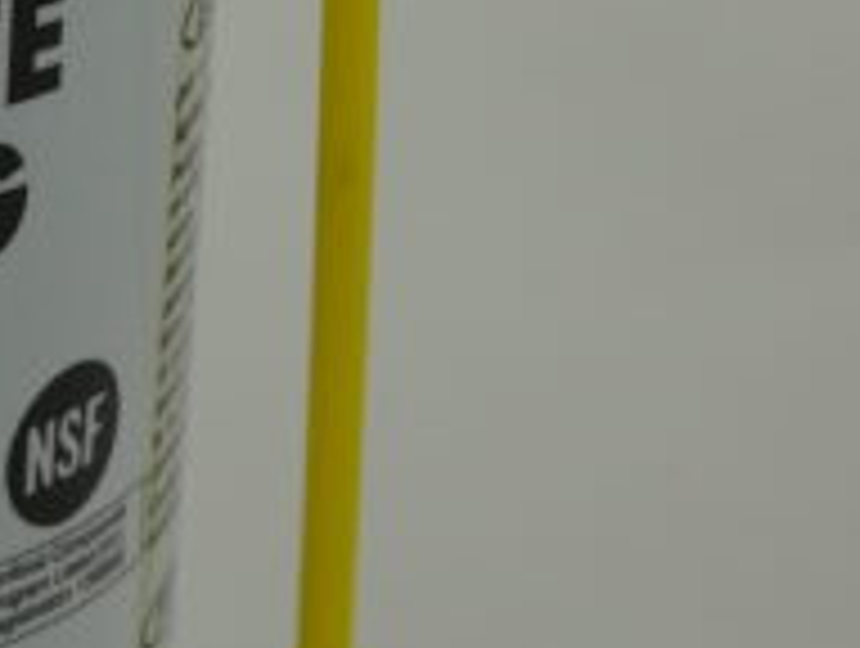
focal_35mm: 321
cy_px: 106
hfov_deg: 6.1
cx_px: -522
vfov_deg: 4.6
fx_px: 7990
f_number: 4
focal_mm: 30
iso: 200
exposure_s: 1/250
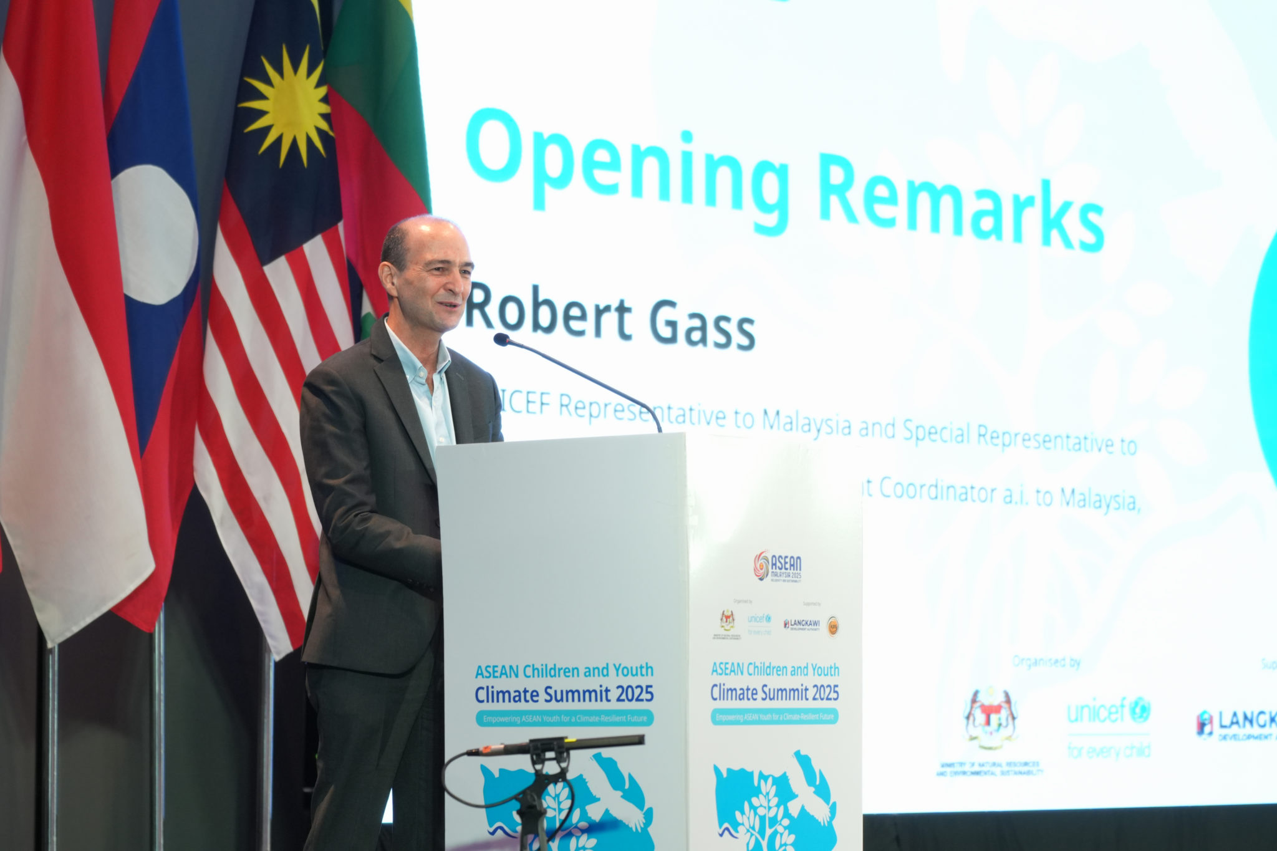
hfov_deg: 19.5
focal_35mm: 105
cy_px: 426
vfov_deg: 13.0
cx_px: 638
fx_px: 3724
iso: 1000
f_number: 2.8
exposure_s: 1/100
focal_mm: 70
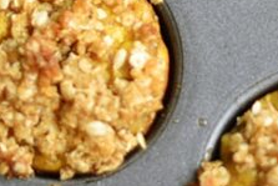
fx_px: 2140
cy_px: -102
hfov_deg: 7.4
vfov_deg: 4.9
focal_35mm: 277
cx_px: 101
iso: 2200
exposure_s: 1/60
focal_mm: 50
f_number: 1.8
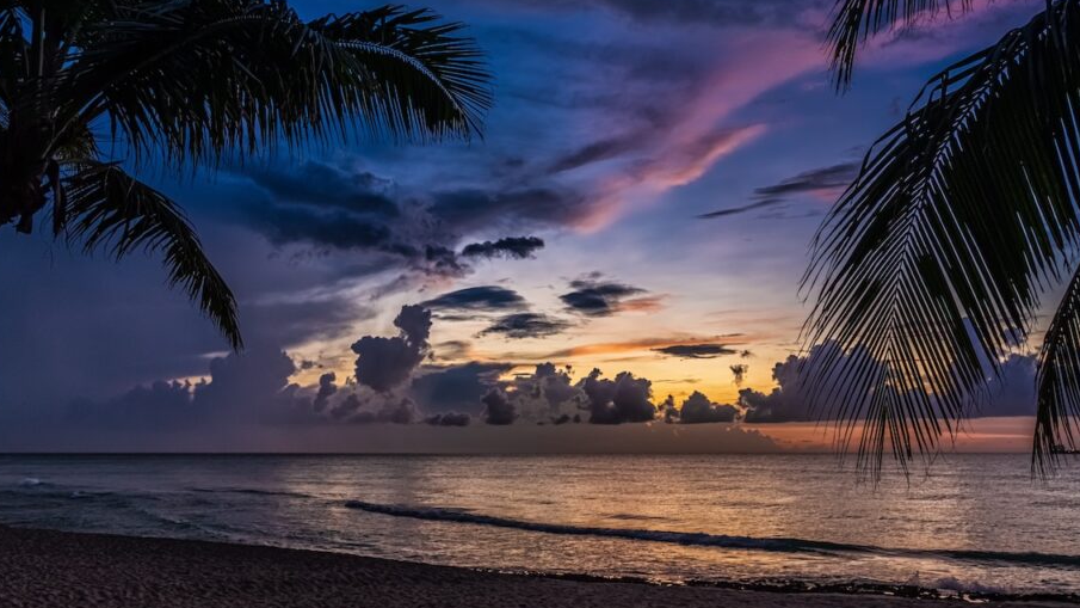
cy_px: 287
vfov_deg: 36.7
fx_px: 916
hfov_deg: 61.0
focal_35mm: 32
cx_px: 518
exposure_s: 1/100
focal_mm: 18
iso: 400
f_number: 5
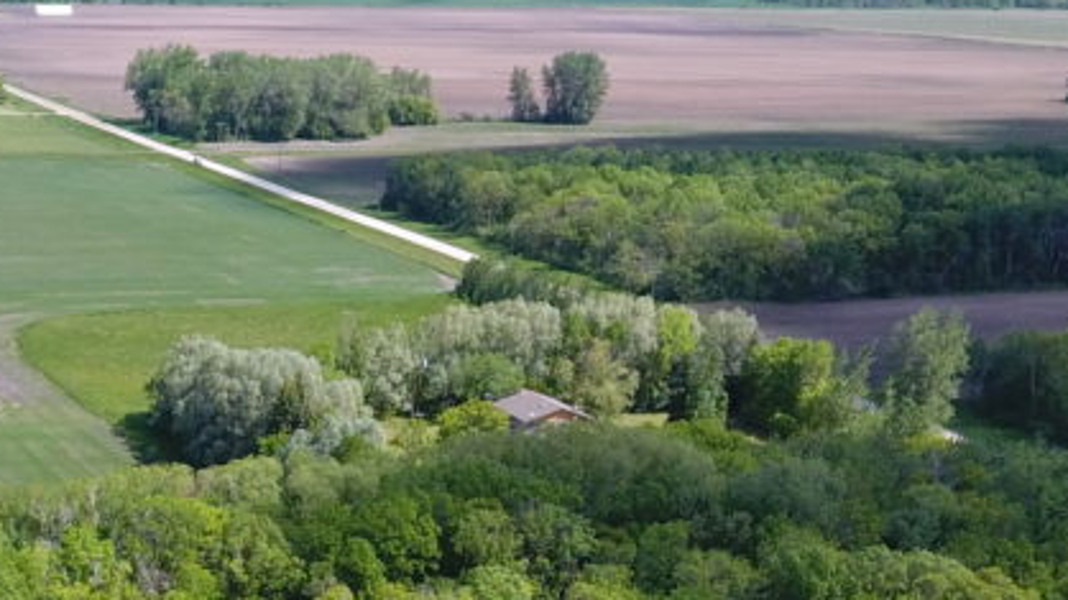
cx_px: 125
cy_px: 1111
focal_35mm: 80
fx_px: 2265
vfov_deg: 13.4
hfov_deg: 25.8
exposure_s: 1/493
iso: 100
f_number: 2.8
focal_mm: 3.61
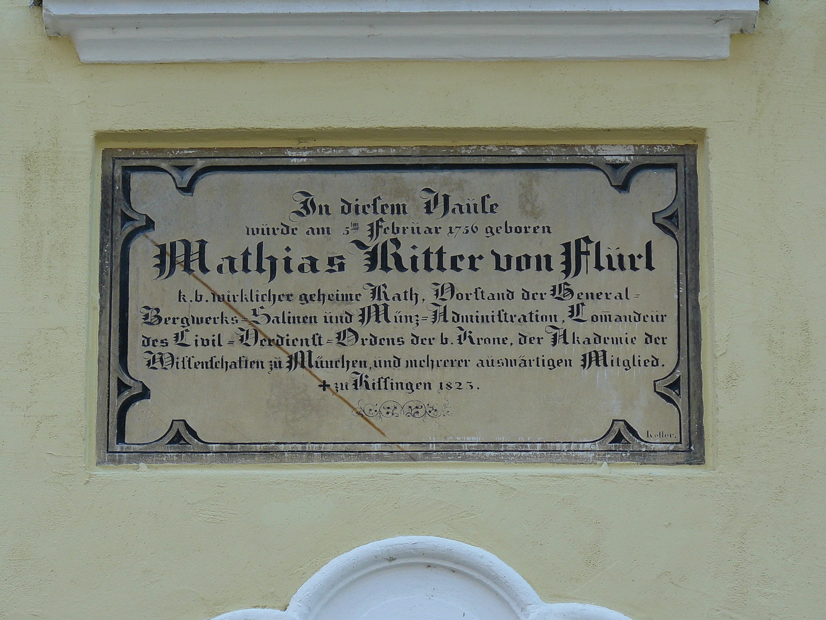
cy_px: 310
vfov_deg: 7.2
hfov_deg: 9.7
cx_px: 413
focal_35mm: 205
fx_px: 4892
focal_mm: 34.2
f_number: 4
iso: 100
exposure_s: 1/200
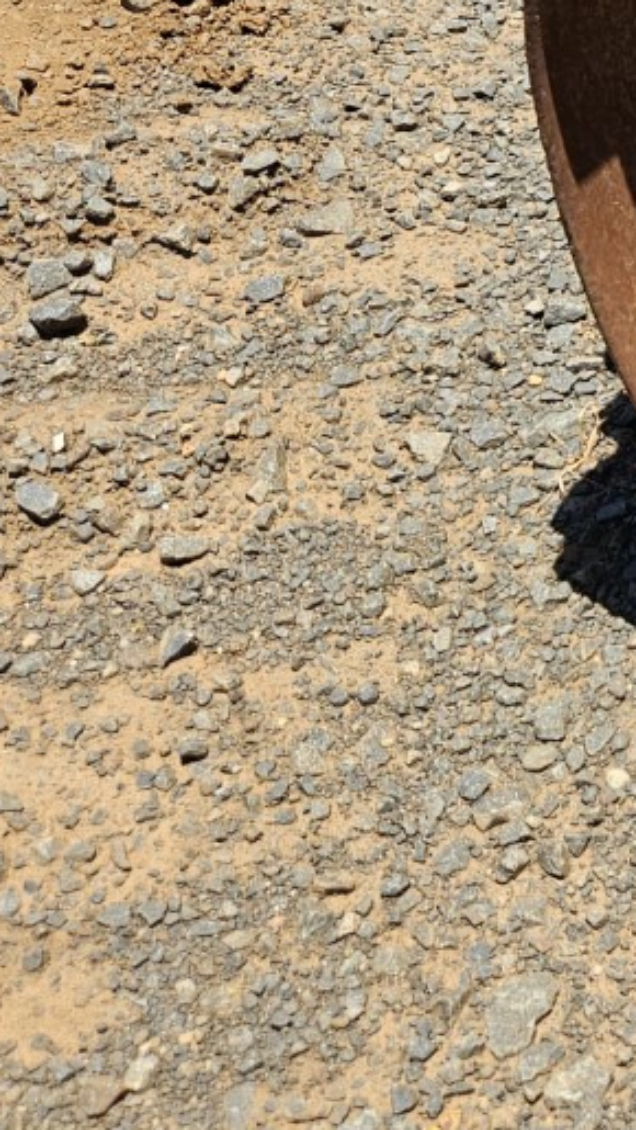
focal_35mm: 70
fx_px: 2097
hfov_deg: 14.2
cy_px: 44
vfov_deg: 28.6
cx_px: 1301
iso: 32
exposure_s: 1/1538
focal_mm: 5.4
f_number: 1.8
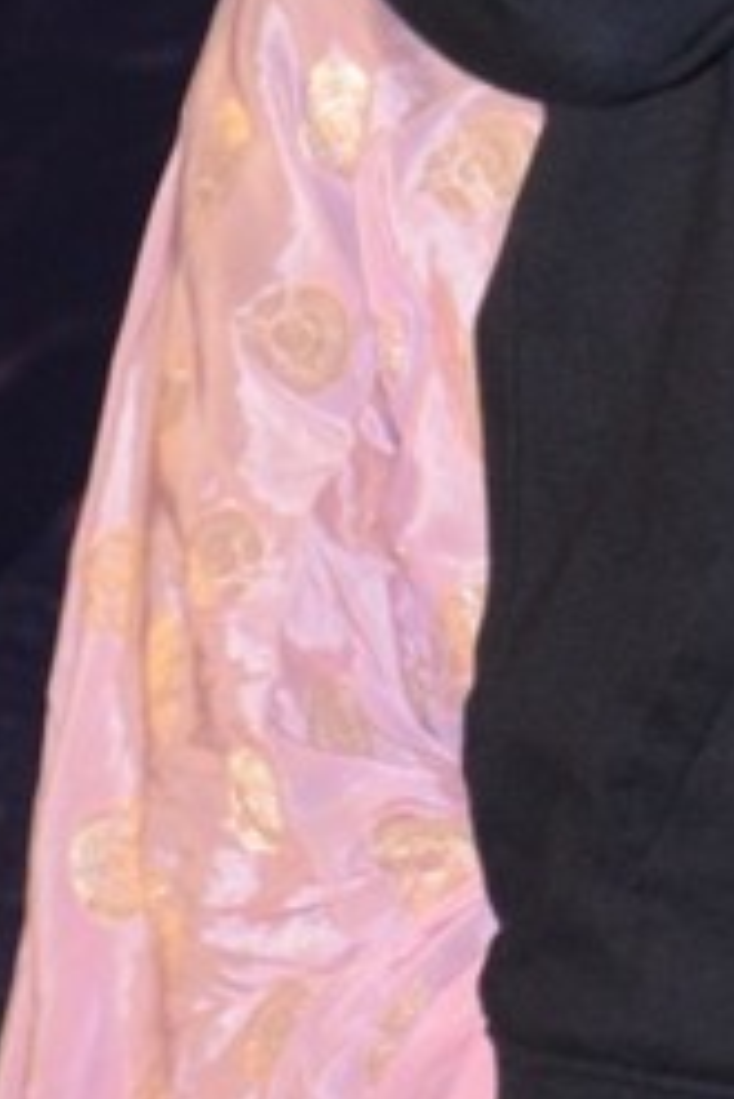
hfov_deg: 2.0
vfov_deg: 3.0
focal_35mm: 686
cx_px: 1152
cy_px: -360
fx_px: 20955
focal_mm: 105
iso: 1000
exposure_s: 1/125
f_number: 5.6
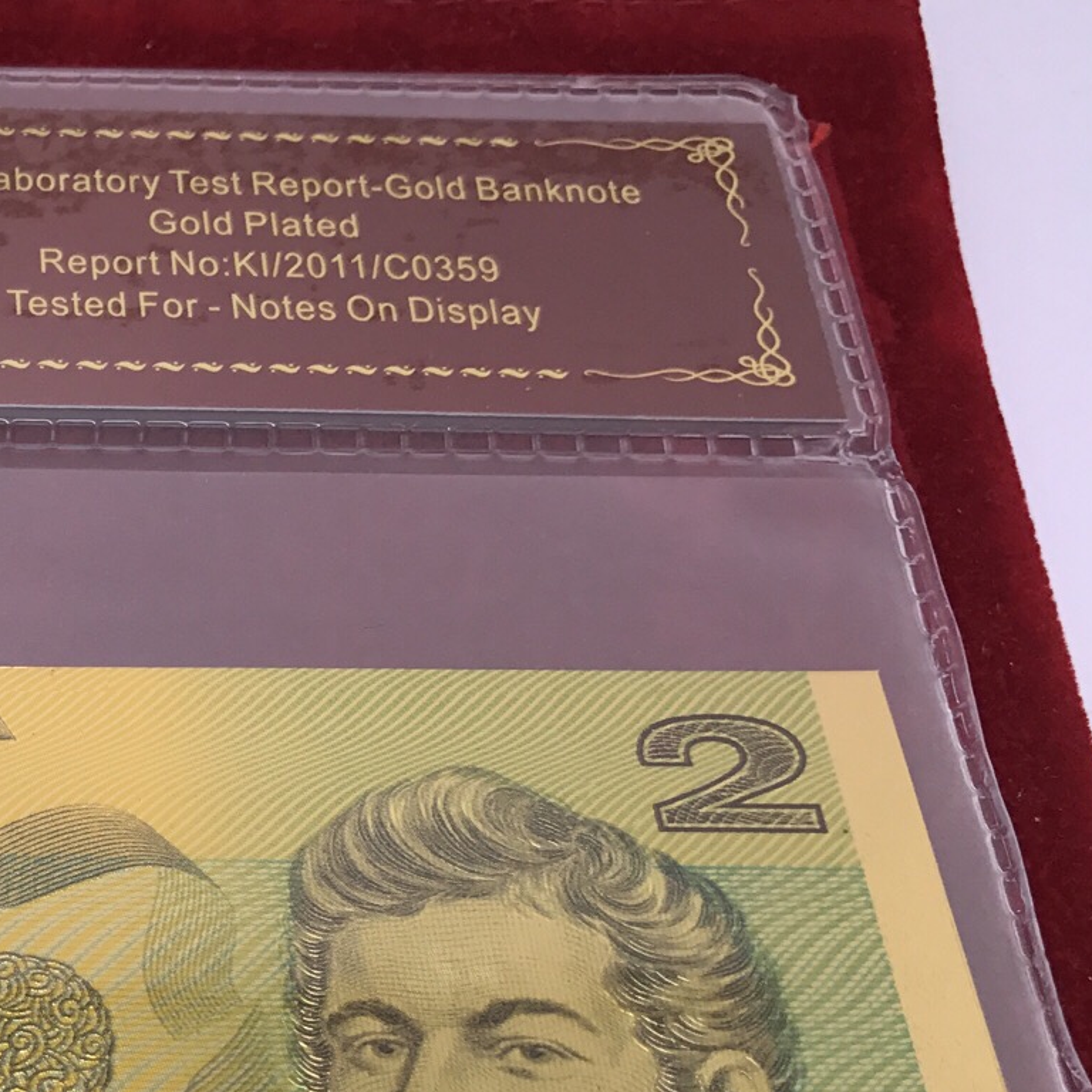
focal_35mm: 65
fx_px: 2320
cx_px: -301
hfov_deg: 23.6
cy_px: 904
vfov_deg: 25.9
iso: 20
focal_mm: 3.99
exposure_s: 1/226
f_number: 1.8
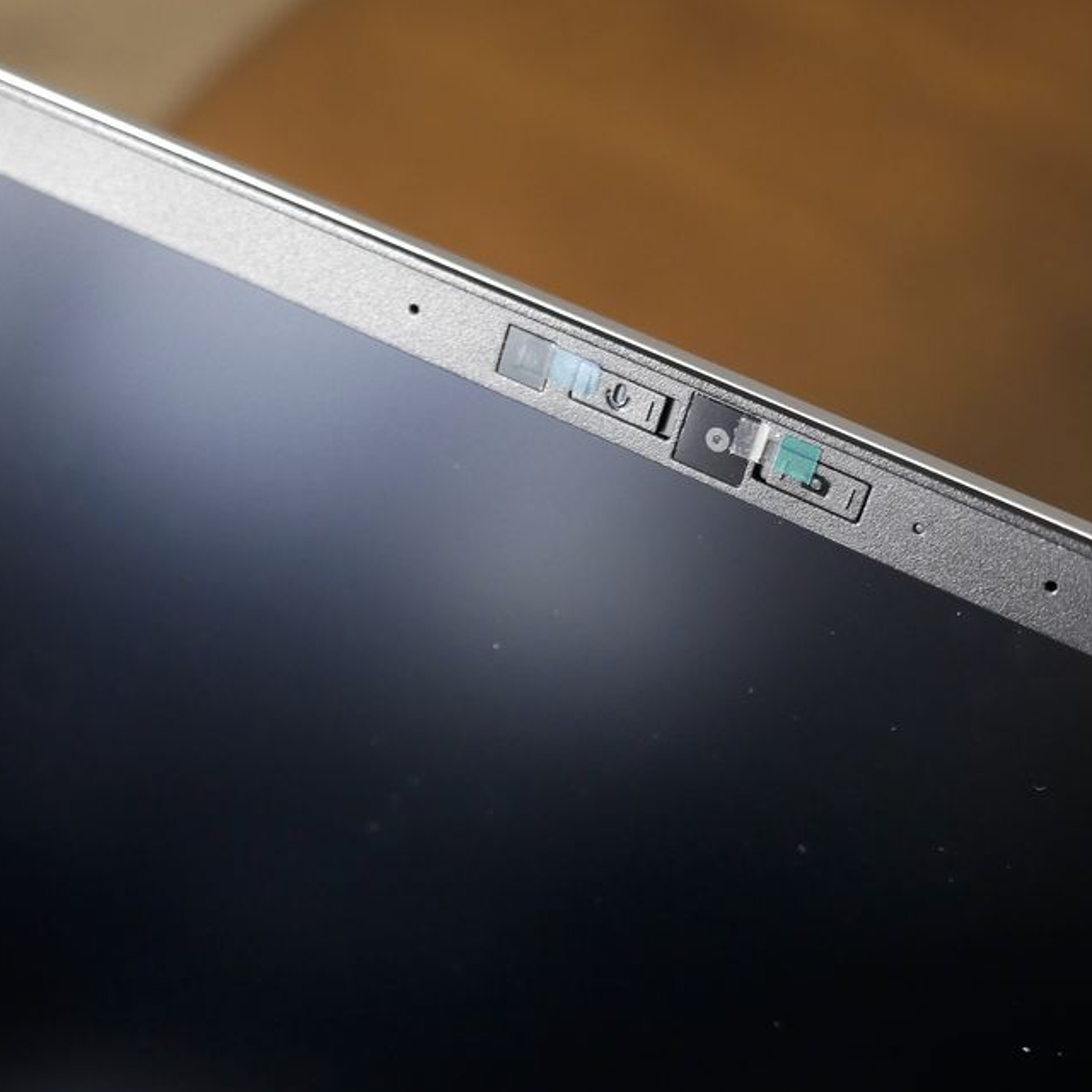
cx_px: 329
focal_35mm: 63
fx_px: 2248
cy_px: 600
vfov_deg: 27.3
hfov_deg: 27.1
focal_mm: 19
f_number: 2.8
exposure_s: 1/25
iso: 1250
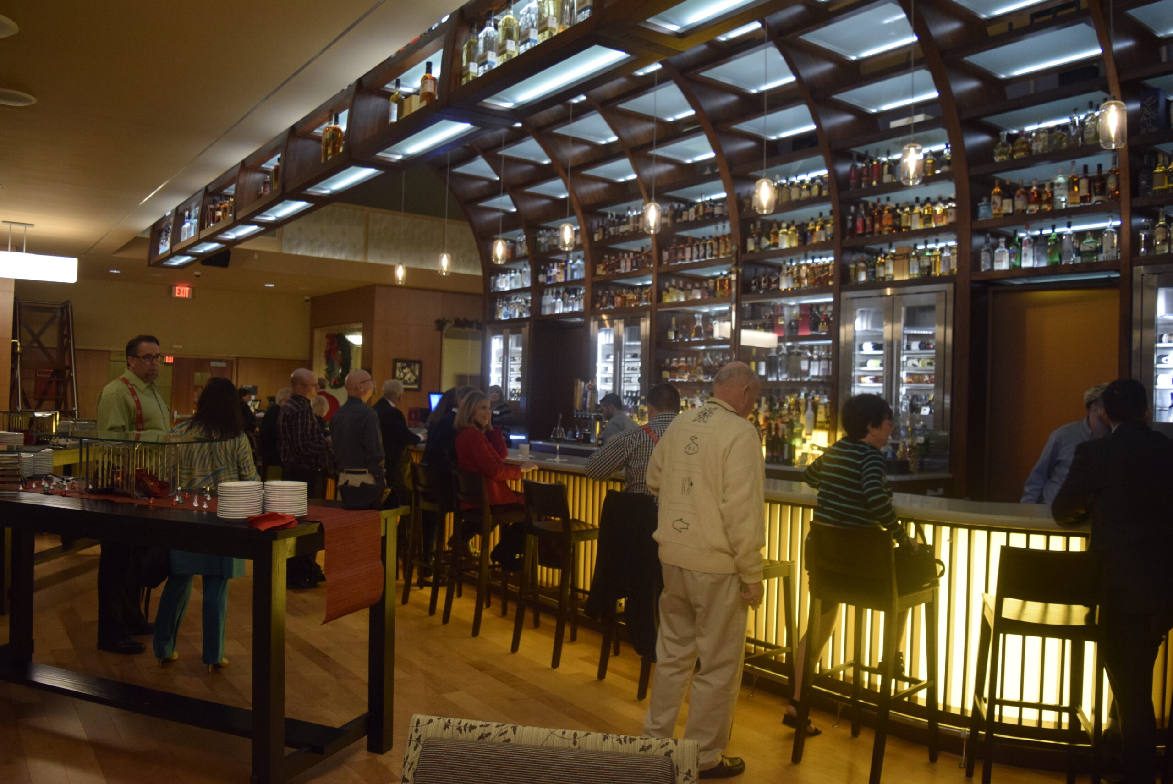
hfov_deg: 67.3
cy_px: 392
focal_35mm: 27
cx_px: 586
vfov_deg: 48.0
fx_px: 880
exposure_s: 1/60
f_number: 3.5
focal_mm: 18
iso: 1800
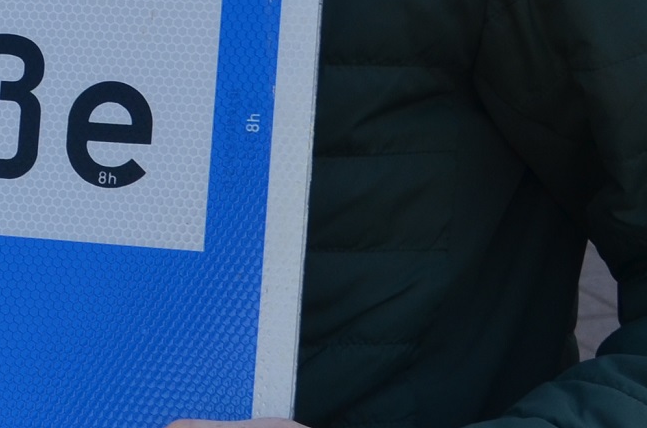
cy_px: -112
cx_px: -577
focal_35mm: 185
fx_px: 3325
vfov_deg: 7.3
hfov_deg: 10.4
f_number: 8
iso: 180
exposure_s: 1/250
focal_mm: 25
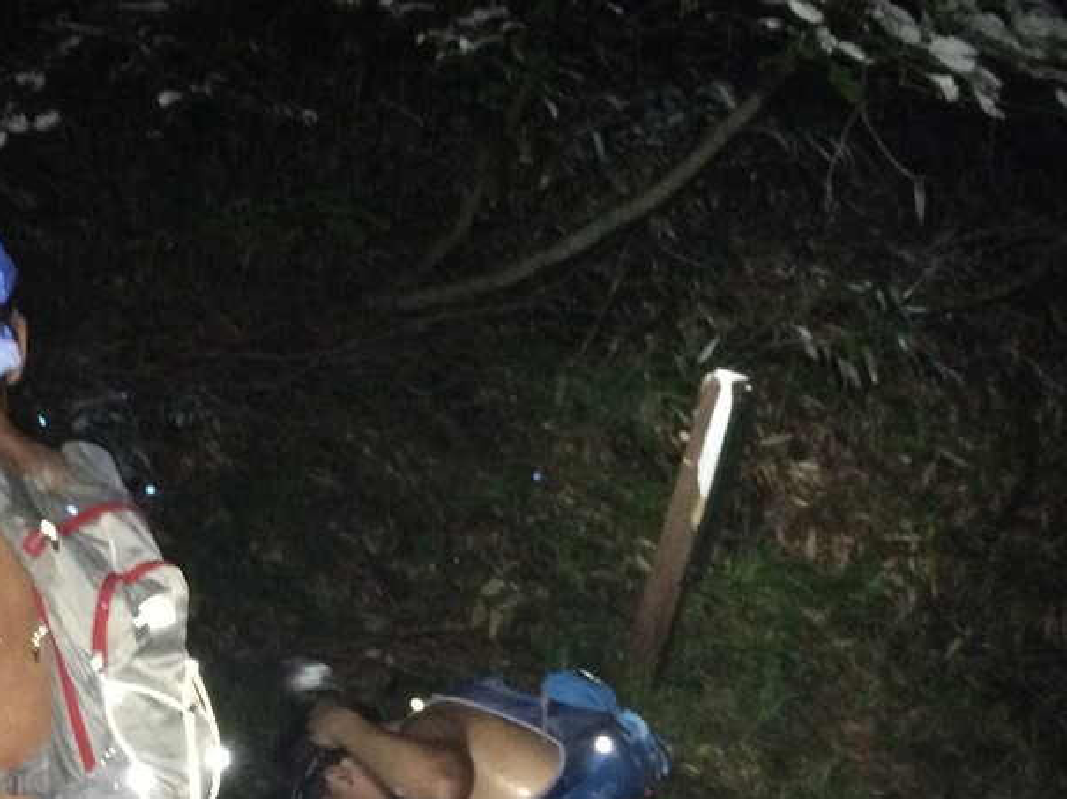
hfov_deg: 27.7
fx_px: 2126
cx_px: 249
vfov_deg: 20.7
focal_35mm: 69
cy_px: 768
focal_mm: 4.15
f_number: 2.2
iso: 500
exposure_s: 1/16
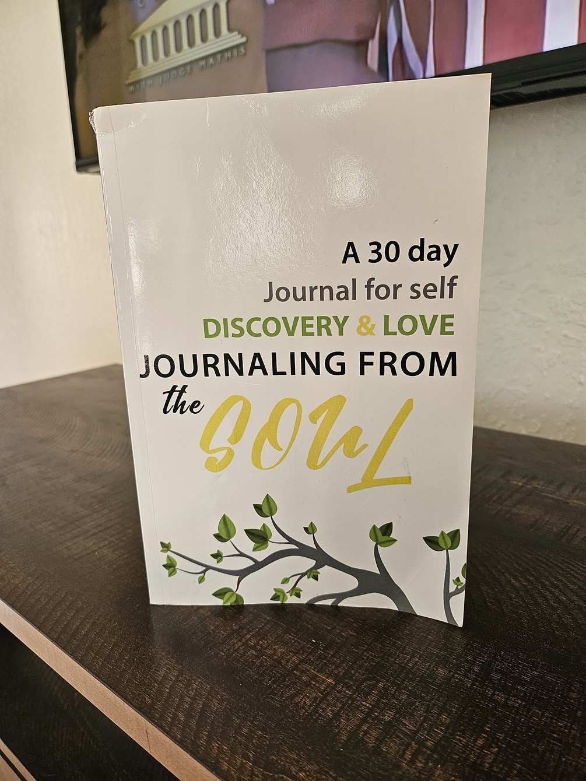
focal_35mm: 24
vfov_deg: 71.6
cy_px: 390
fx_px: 542
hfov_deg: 56.8
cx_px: 293
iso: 160
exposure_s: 1/60
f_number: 1.8
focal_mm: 5
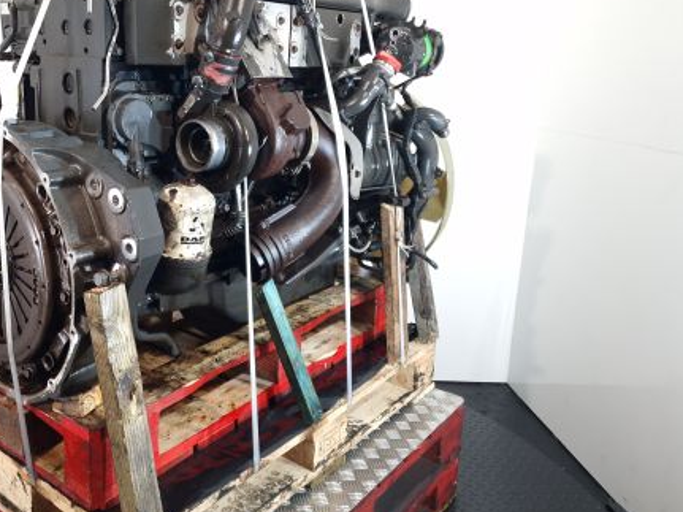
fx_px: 631
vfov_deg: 43.9
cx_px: 214
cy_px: 206
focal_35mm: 32
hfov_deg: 55.3
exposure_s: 1/50
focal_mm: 6.4
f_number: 1.8
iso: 125
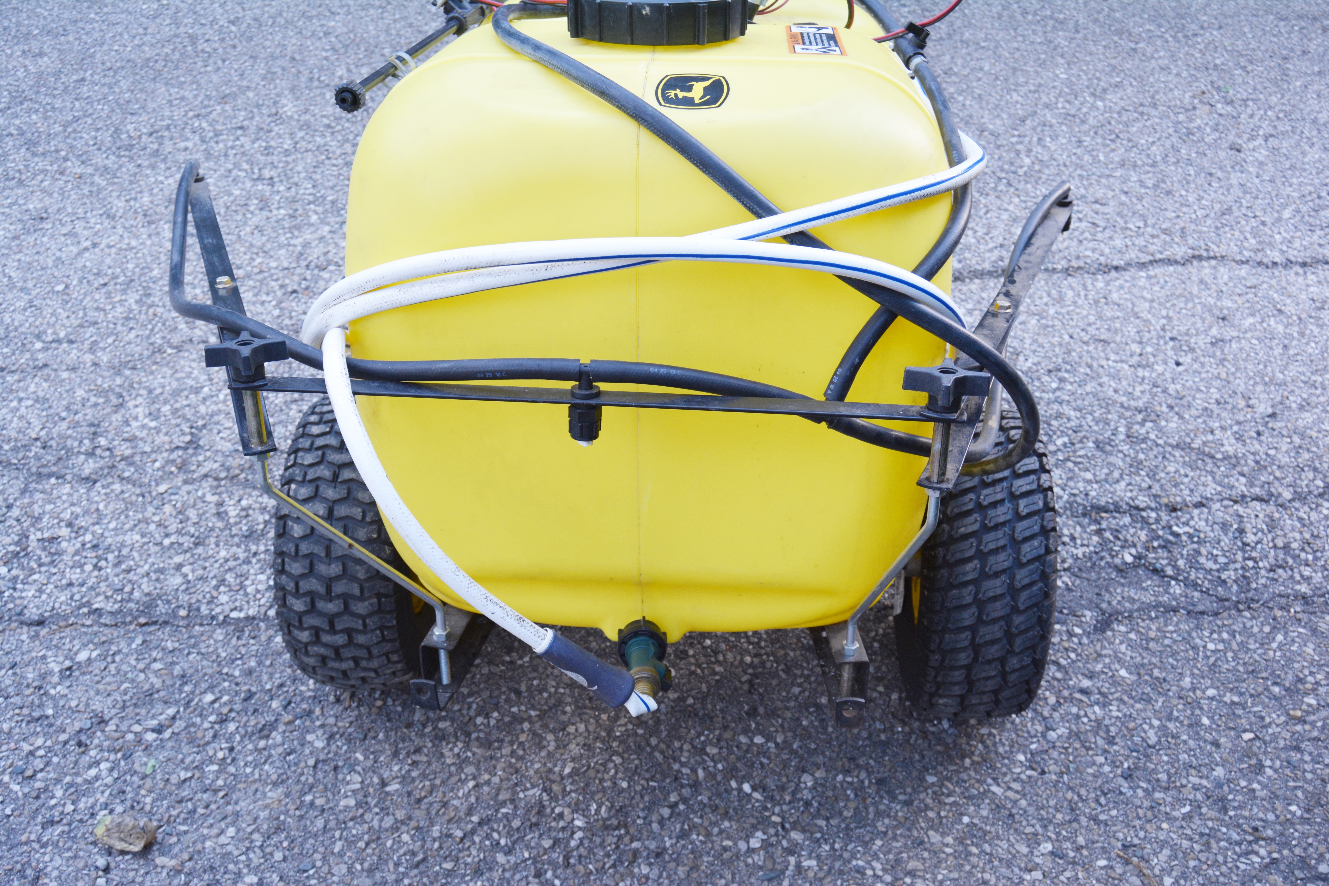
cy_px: 443
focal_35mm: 36
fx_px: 1329
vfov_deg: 36.9
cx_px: 664
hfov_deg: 53.1
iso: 400
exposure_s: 1/100
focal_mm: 24
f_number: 5
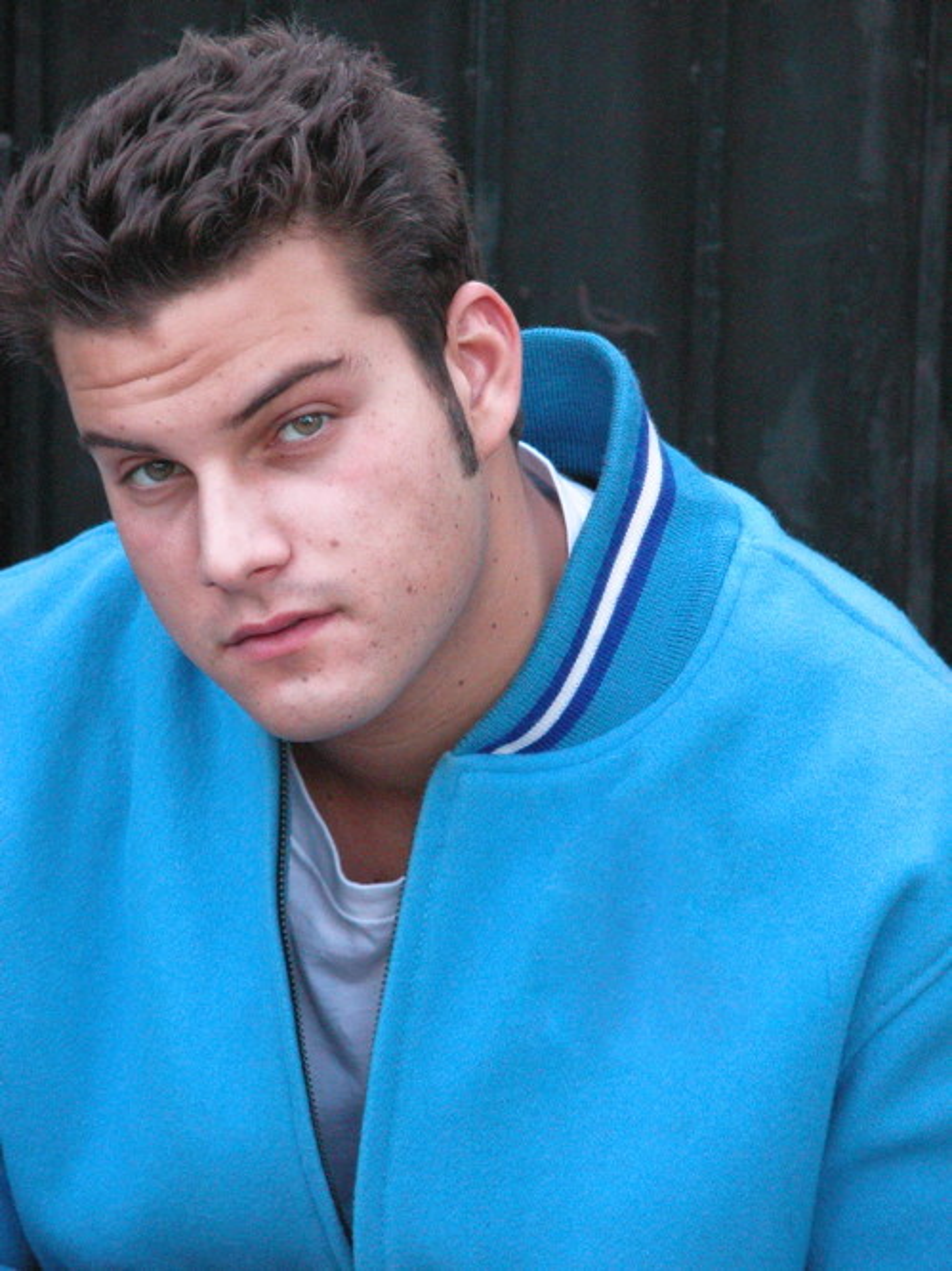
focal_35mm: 206
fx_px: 7559
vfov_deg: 9.6
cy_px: 636
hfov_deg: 7.2
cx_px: 476
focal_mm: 52.4
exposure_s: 1/65.5
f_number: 4.1
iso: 400
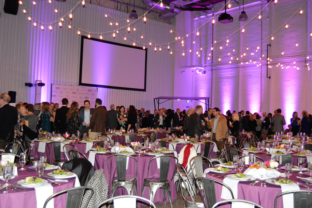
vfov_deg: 34.1
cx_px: 156
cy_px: 104
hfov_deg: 49.6
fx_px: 338
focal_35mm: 39
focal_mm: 26
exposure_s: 1/60
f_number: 4
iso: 3200
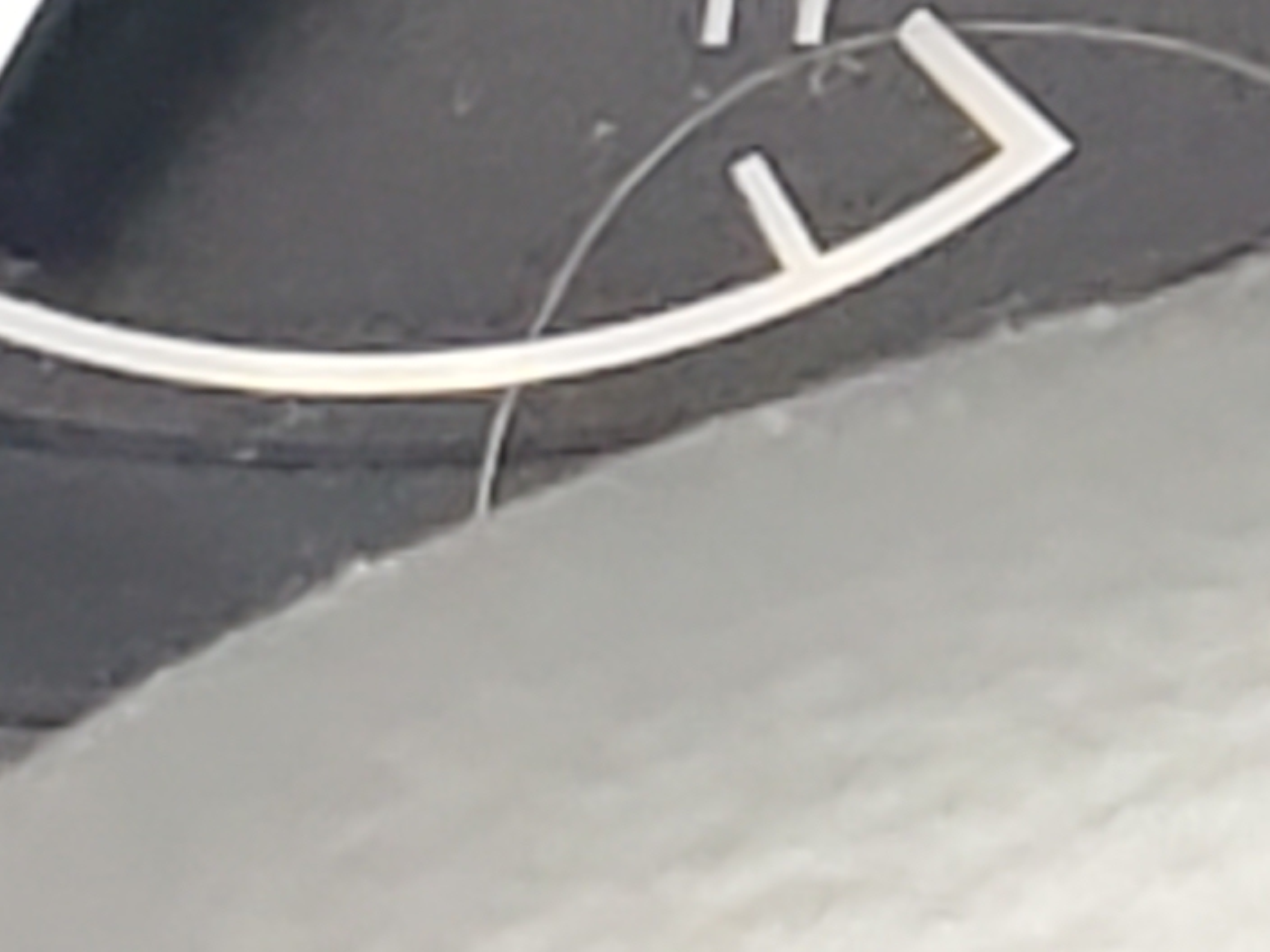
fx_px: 5467
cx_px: 3060
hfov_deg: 11.1
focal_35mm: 149
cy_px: -927
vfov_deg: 9.3
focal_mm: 4.3
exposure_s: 1/120
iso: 100
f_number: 2.4
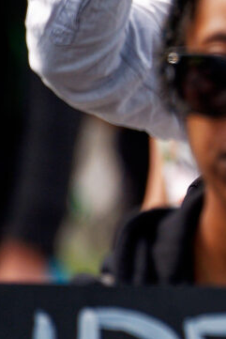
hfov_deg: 1.0
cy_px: 52
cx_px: 767
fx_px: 13339
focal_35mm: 1418
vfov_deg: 1.5
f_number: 2.8
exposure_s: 1/2000
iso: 160
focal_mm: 200
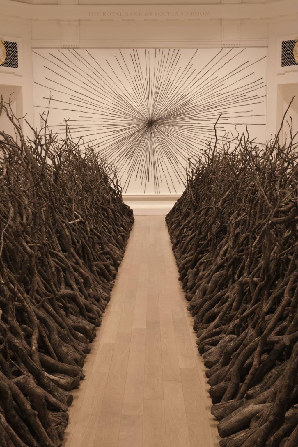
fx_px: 720
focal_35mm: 58
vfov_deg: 34.5
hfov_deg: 23.4
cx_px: 149
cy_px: 224
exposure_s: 6
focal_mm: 58
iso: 100
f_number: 20
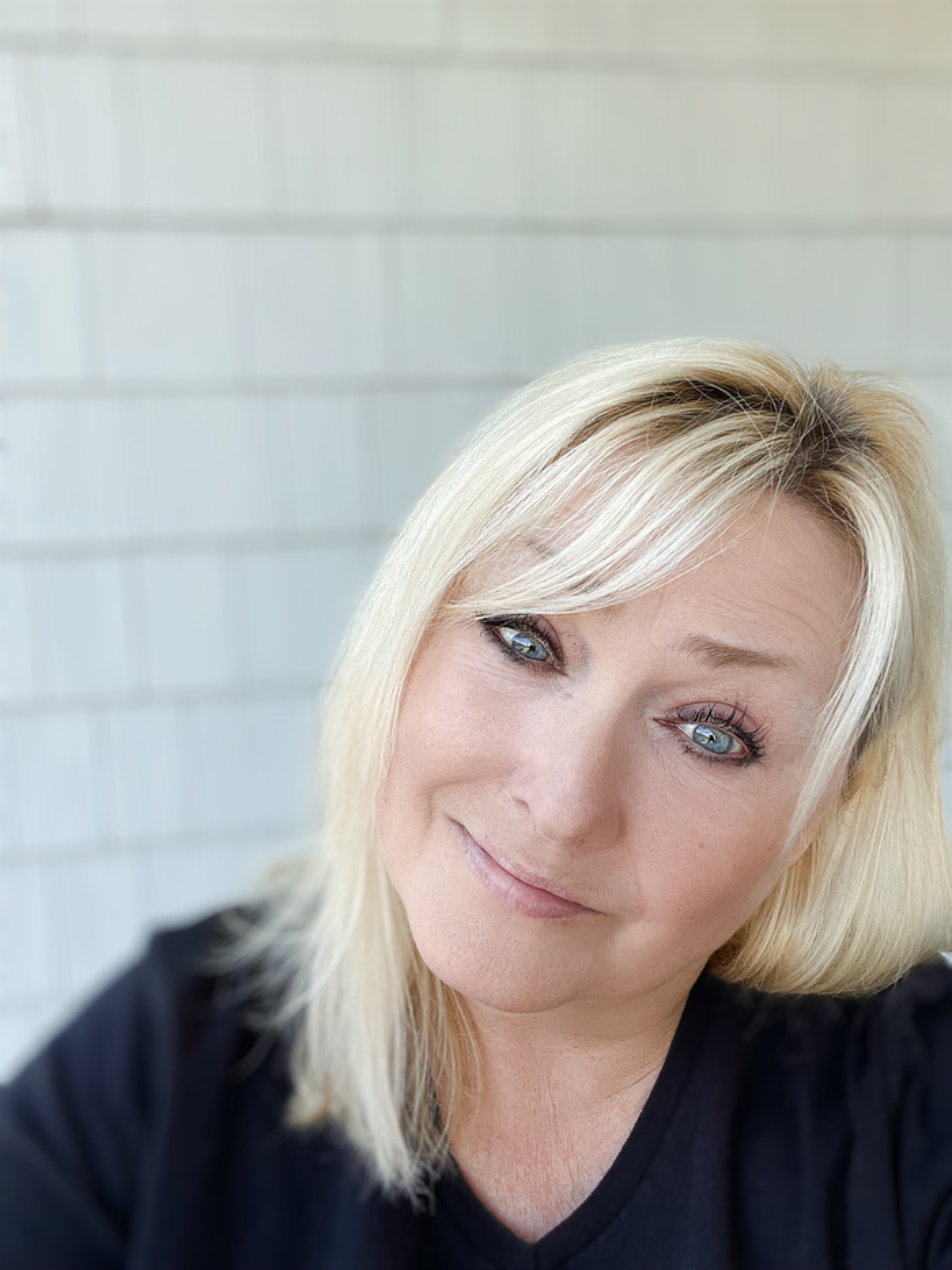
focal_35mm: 30
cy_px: 635
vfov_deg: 60.0
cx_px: 476
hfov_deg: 46.8
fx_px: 1100
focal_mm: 2.71
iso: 40
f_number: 2.2
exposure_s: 1/121
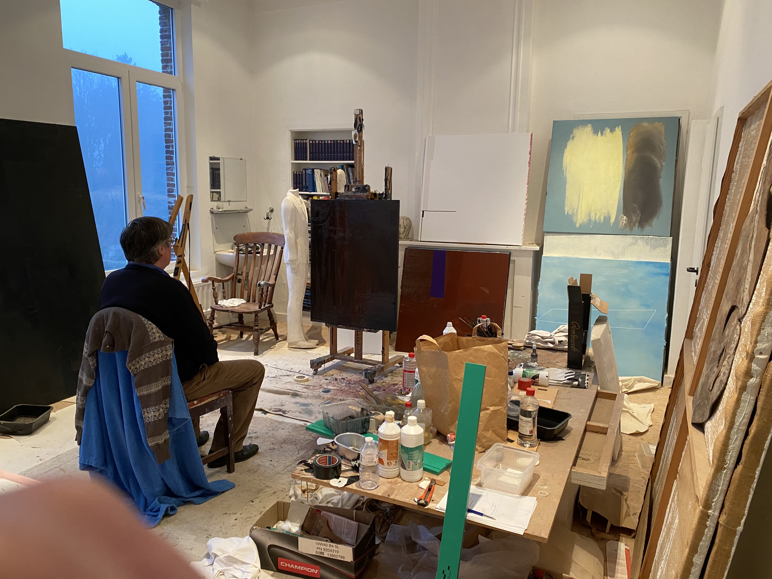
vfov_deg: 53.1
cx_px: 386
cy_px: 290
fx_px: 580
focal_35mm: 26
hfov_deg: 67.3
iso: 200
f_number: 1.8
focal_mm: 4.2
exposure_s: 1/50
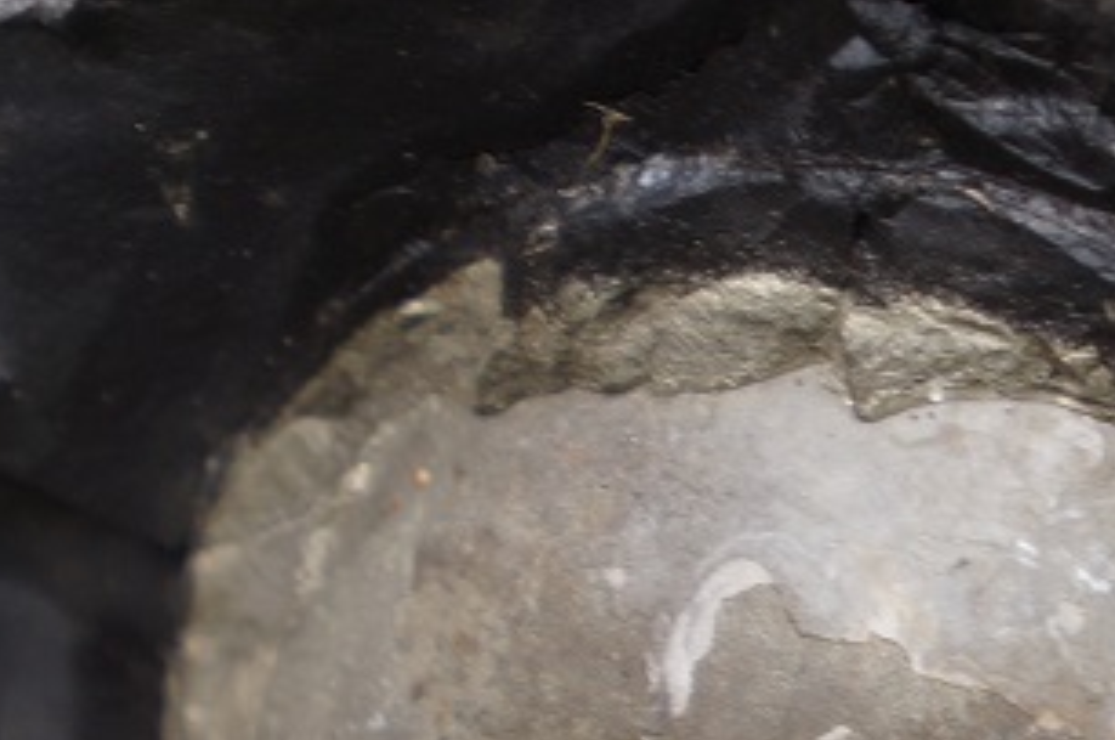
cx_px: 1071
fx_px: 9315
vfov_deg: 4.5
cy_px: 718
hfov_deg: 6.8
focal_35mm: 301
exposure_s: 1/80
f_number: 5
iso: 125
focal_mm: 45
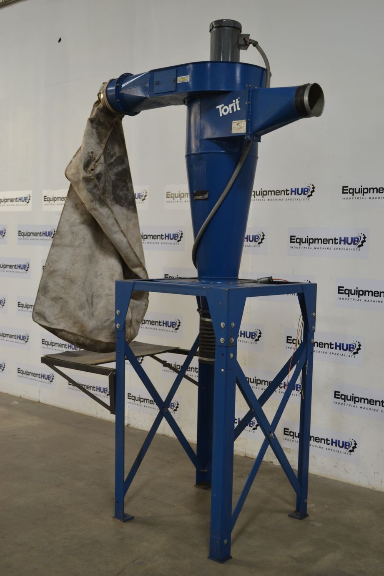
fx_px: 624
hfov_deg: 34.2
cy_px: 288
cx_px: 192
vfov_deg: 49.6
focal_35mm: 39
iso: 400
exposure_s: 1/50
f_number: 4.2
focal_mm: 26
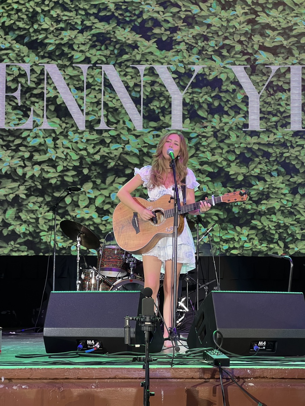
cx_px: 152
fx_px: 905
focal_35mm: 77
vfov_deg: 25.3
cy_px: 203
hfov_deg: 19.1
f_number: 2.8
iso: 125
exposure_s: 1/120
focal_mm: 9
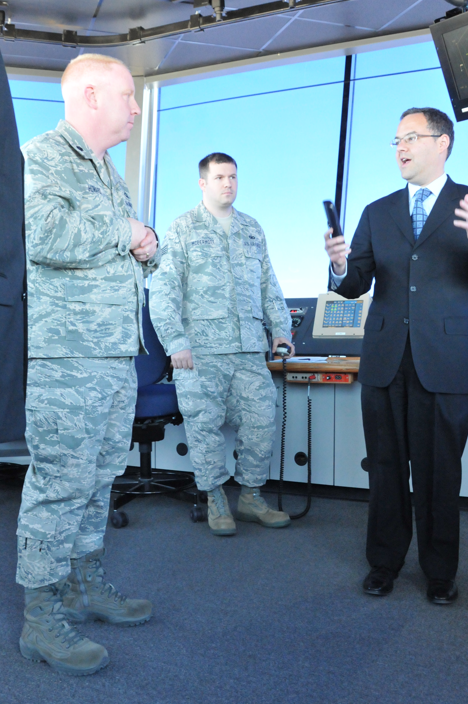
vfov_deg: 49.6
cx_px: 227
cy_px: 332
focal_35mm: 39
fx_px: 762
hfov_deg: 34.1
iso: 2000
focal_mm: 20
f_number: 5.6
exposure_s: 1/100
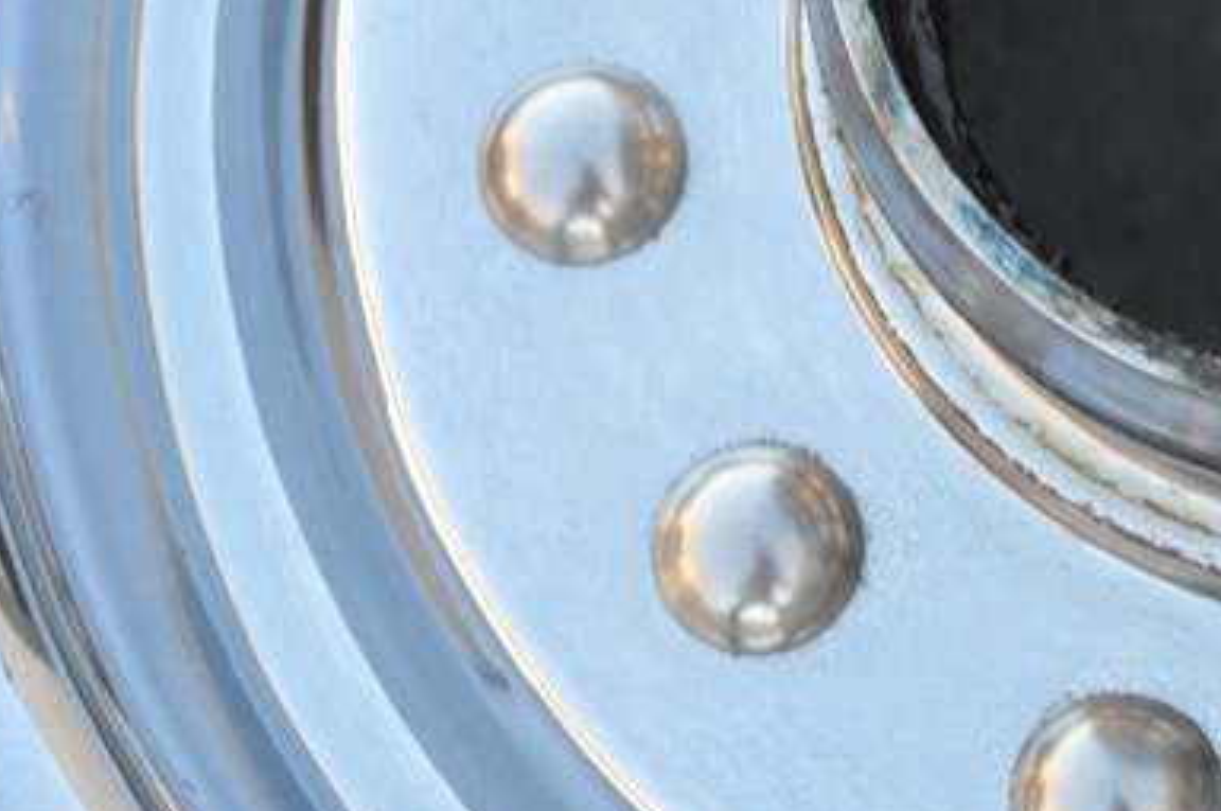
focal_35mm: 240
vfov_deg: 5.7
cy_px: 121
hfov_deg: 8.5
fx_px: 8130
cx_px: 1275
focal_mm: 48
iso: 200
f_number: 7.1
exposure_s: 1/50
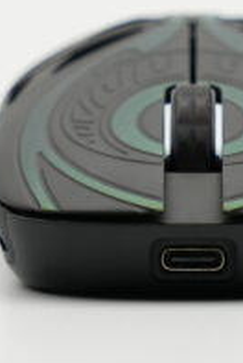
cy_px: 146
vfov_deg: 6.4
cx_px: 193
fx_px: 3218
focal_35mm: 319
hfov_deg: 4.3
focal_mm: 70
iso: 1000
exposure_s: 1/60
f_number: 5
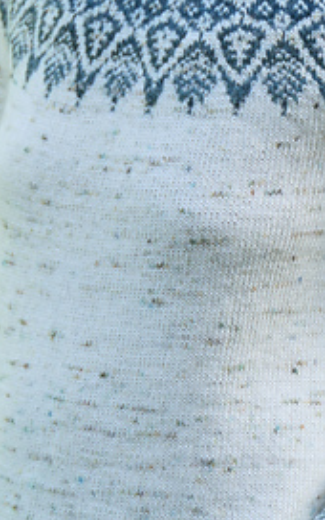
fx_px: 4691
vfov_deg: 6.3
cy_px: 52
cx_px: 165
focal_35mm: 331
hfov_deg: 4.0
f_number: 4.2
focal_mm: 50.3
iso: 125
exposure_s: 1/80
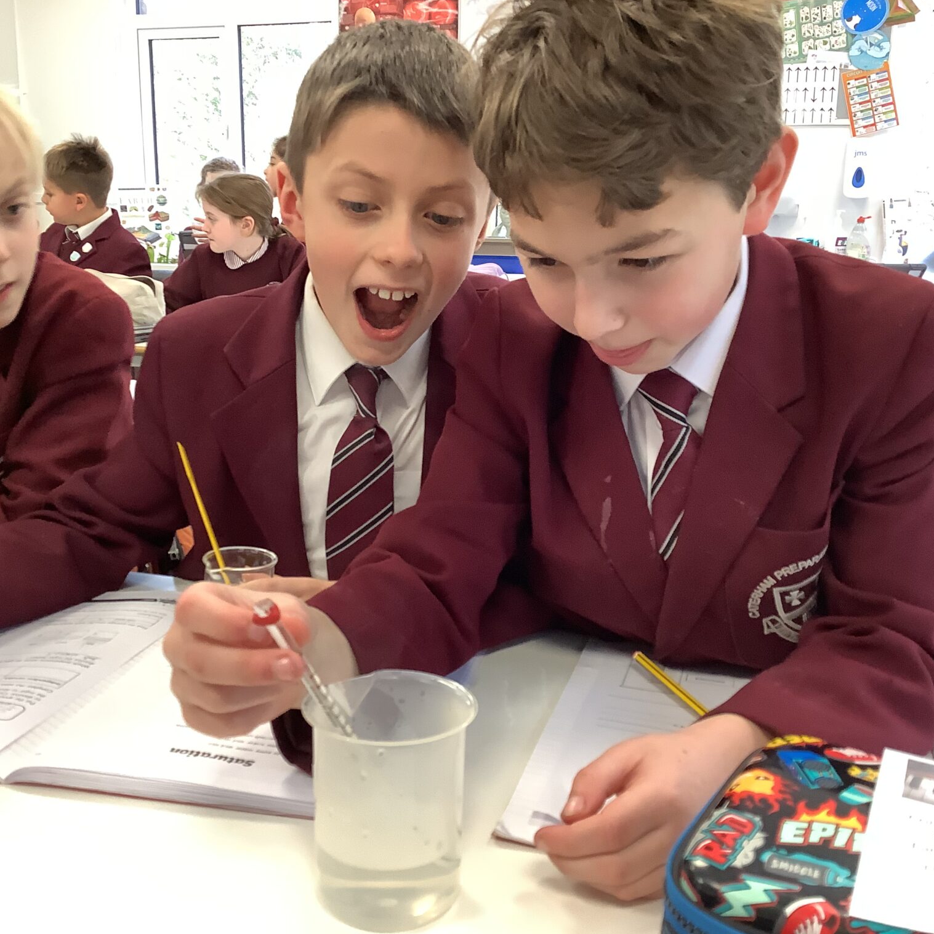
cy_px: 471
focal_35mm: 37
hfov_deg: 44.9
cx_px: 453
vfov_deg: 44.9
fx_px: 1129
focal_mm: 3.3
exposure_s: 1/50
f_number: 2.4
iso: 160
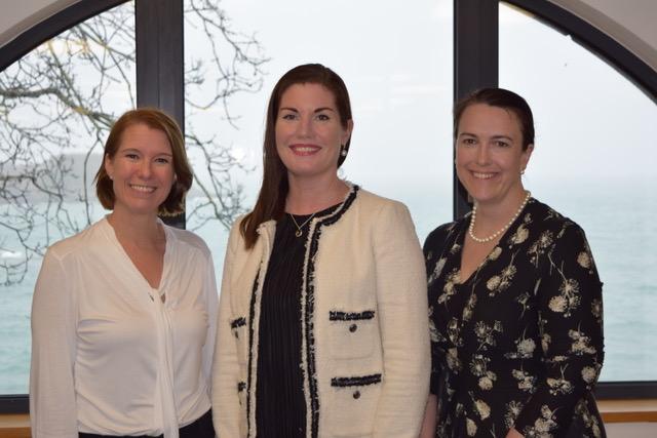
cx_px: 328
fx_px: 1095
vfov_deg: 22.6
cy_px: 219
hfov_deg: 33.4
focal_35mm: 60
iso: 360
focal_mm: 40
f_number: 5.6
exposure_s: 1/125
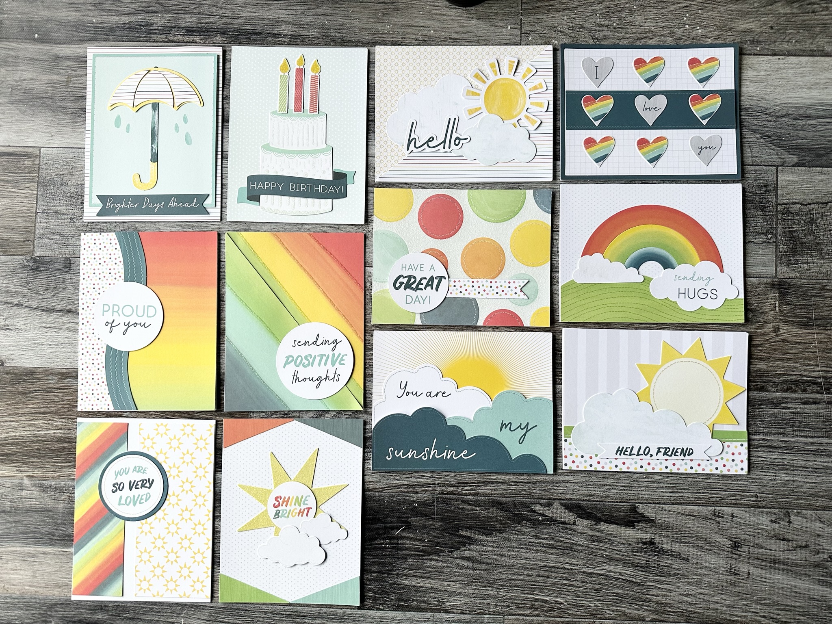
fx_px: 577
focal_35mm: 24
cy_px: 312
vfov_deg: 56.8
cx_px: 416
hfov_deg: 71.6
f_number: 1.78
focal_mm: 6.86
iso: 250
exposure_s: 1/66
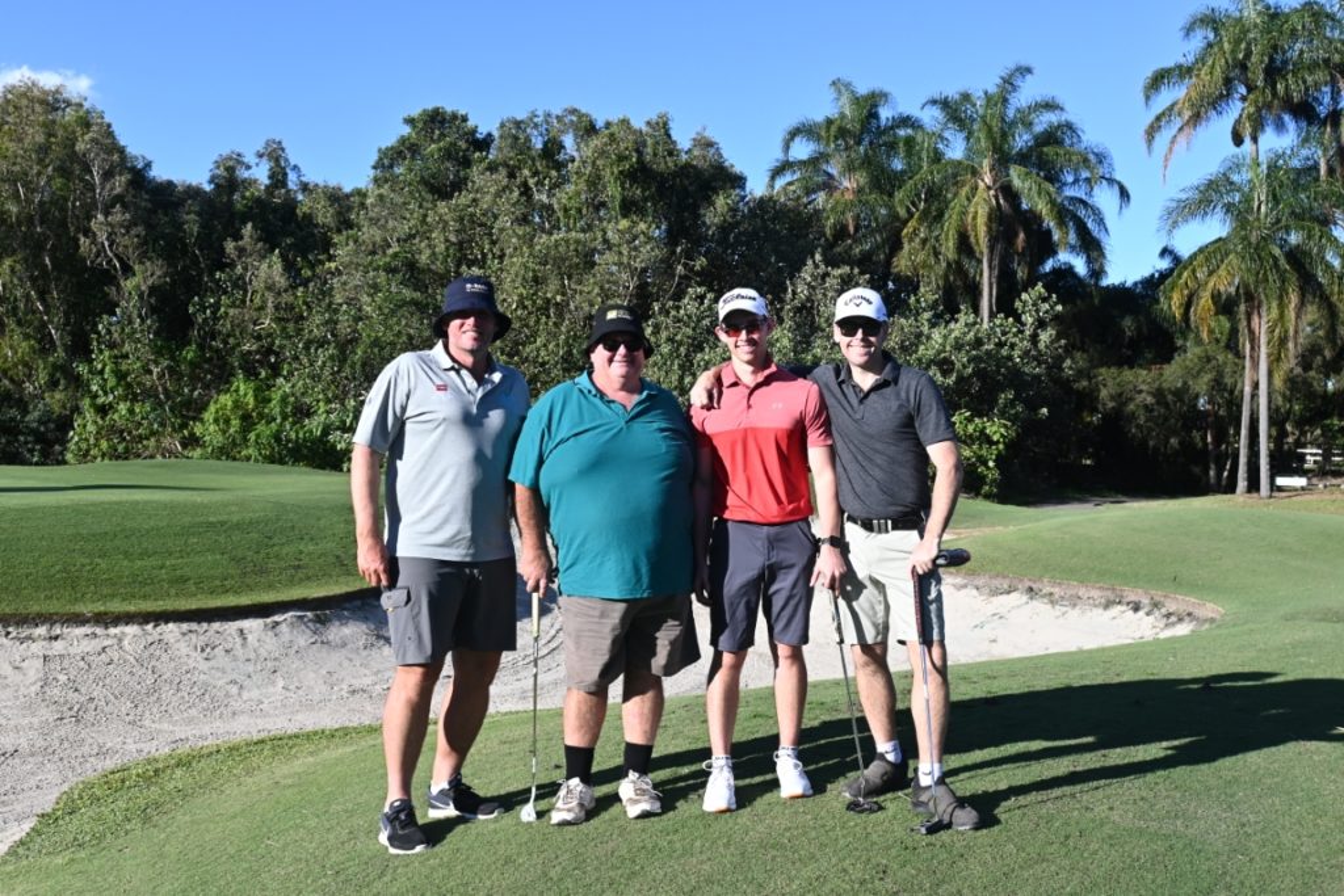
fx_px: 1456
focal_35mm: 39
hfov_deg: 49.5
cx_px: 672
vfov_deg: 34.2
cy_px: 448
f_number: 5.6
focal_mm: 26
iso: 400
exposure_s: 1/1600
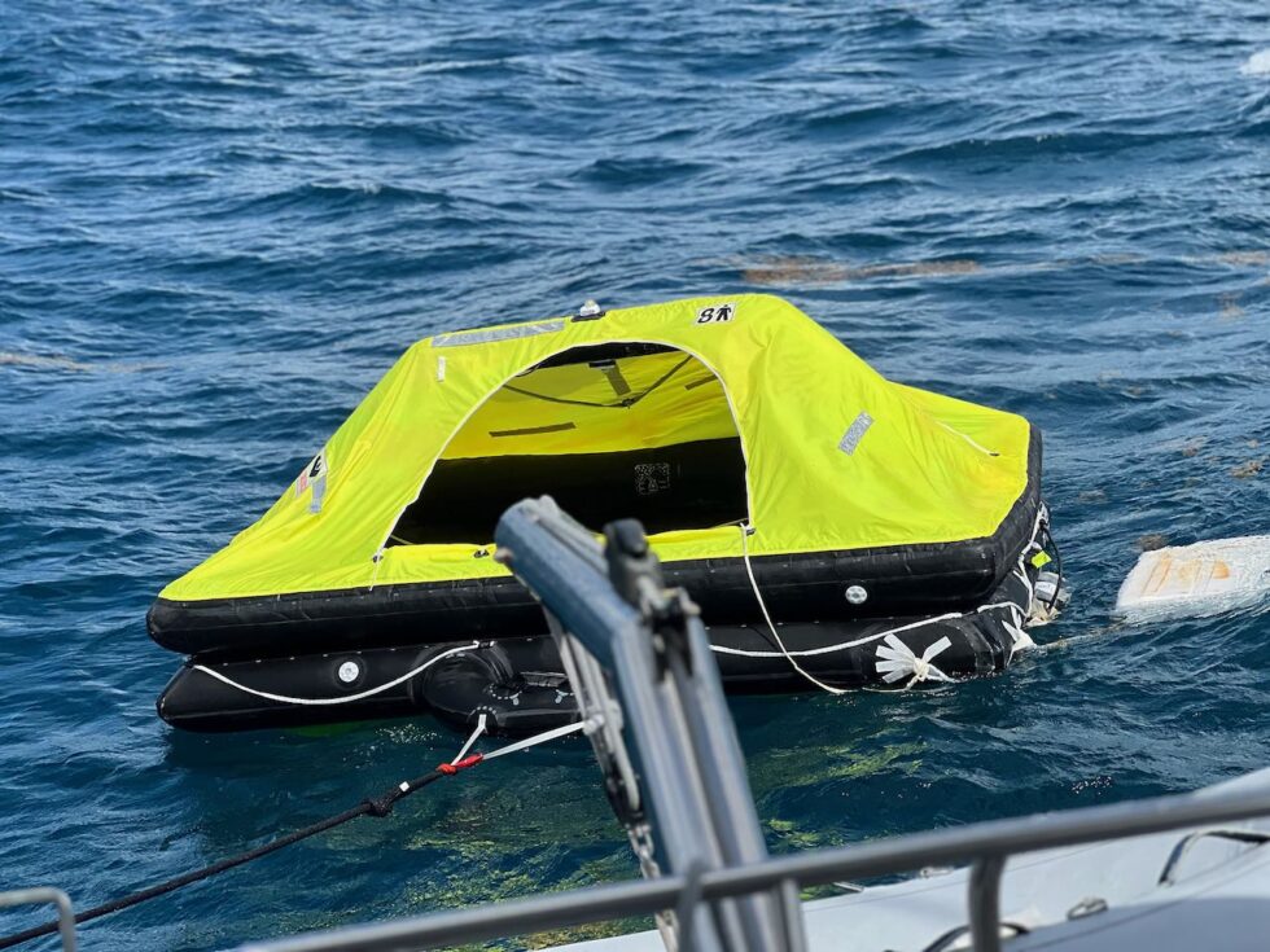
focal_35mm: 77
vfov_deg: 19.1
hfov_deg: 25.3
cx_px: 635
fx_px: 2825
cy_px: 476
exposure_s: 1/1074
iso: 32
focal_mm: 9
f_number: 2.8
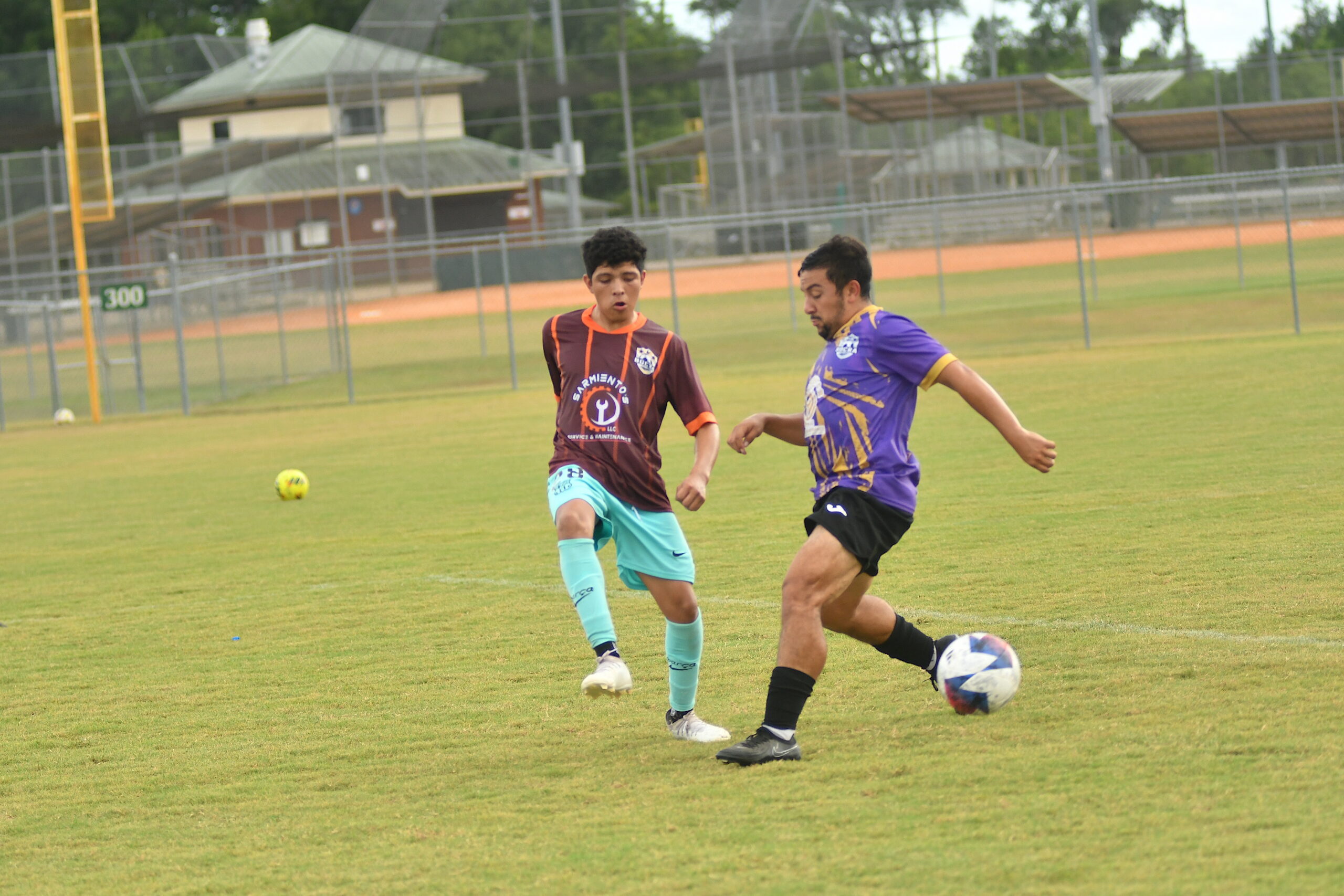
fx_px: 5880
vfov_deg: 8.7
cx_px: 672
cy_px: 448
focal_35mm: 158
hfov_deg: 13.0
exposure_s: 1/3200
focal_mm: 105
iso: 800
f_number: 2.8
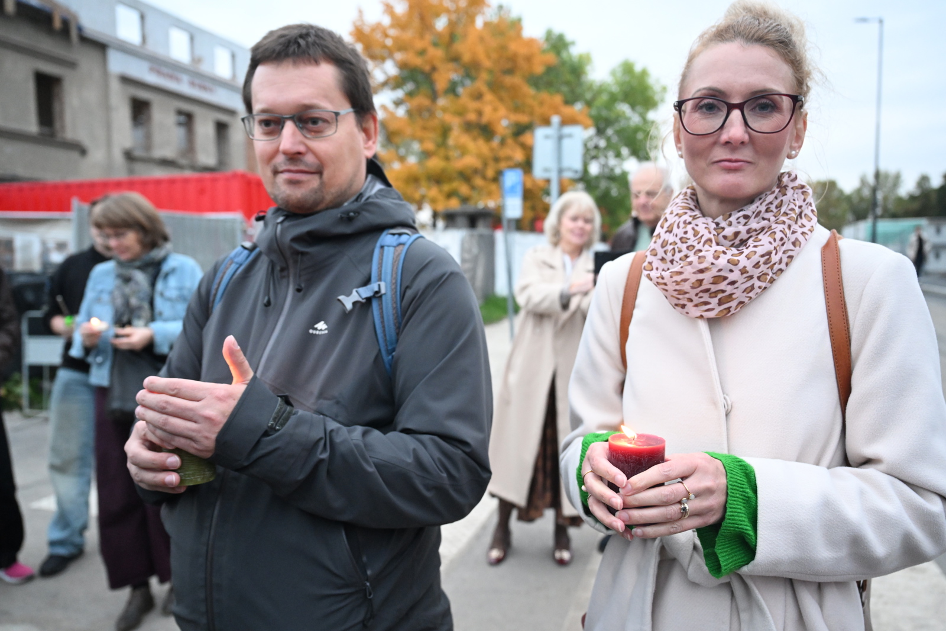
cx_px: 473
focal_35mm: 28
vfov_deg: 46.4
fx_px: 736
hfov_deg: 65.5
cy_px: 316
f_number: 3.5
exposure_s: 1/250
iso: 5000
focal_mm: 28
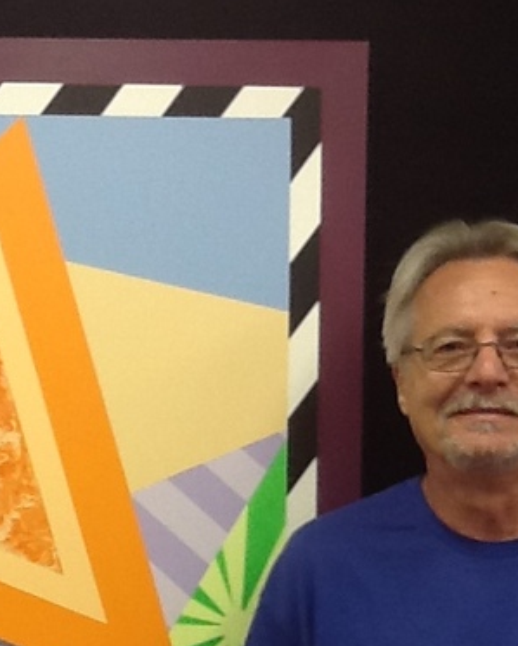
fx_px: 1761
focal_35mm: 92
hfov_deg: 16.5
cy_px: 580
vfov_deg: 20.4
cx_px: 52
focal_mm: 2.03
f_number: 2.4
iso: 40
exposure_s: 1/30
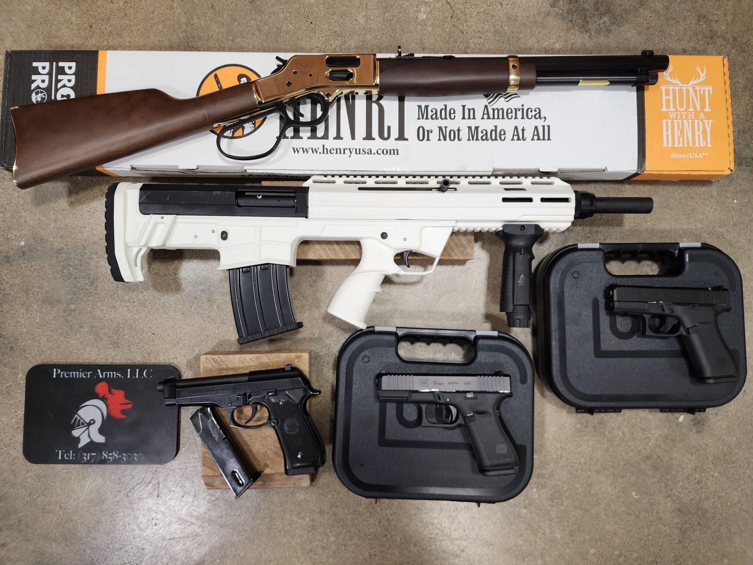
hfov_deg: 73.9
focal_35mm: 23
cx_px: 376
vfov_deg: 58.9
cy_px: 282
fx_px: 500
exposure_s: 1/120
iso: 400
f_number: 1.8
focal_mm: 6.4
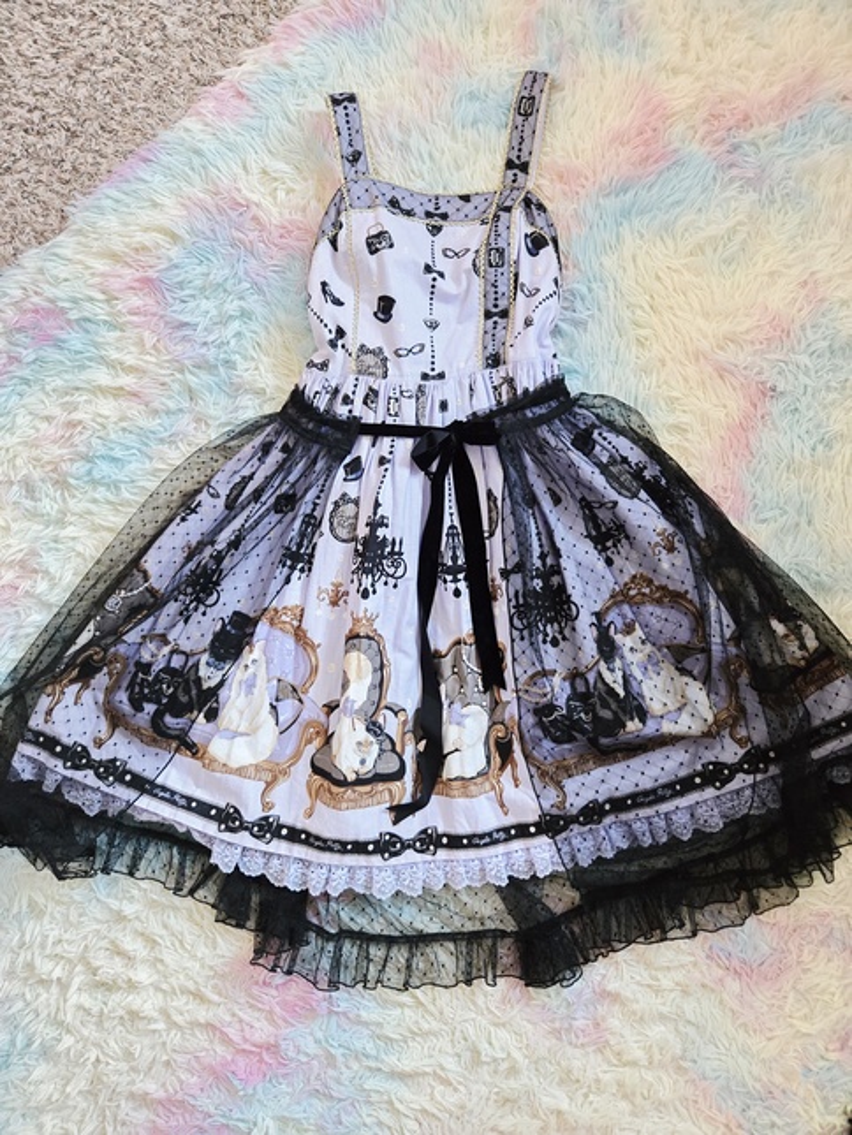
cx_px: 426
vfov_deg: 73.9
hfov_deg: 58.9
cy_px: 568
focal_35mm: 23
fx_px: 755
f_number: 1.8
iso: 1600
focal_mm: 5.4
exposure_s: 1/40
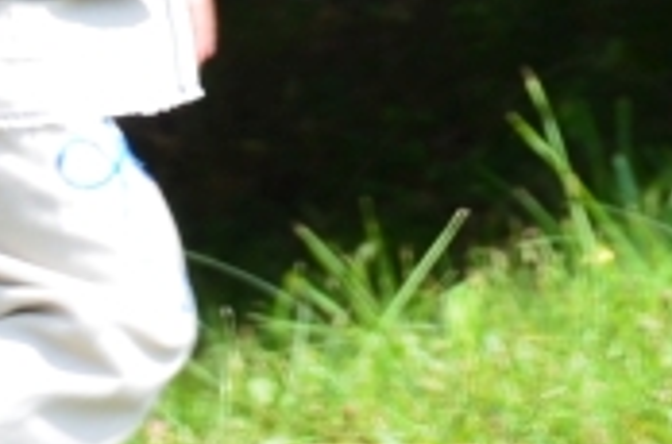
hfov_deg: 1.8
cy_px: -344
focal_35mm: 1162
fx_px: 21626
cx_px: 946
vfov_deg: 1.2
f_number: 11
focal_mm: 105
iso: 200
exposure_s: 1/100
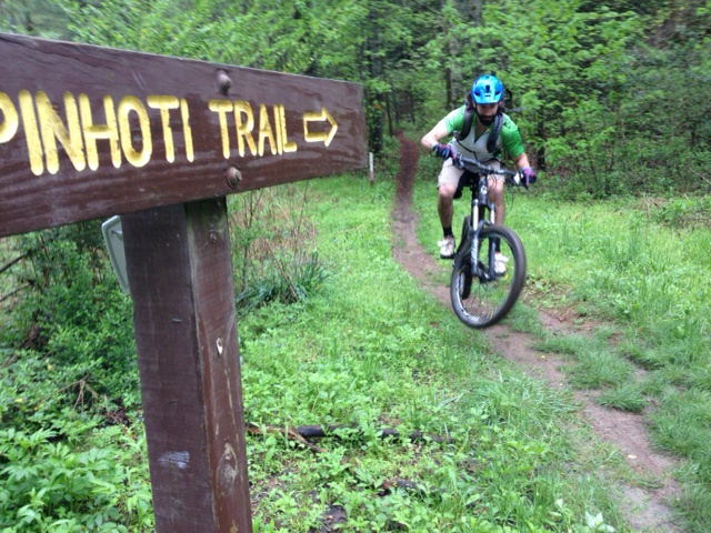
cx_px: 356
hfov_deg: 52.6
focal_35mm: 35
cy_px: 266
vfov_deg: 40.7
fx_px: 719
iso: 64
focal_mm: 4.28
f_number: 2.4
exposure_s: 1/120
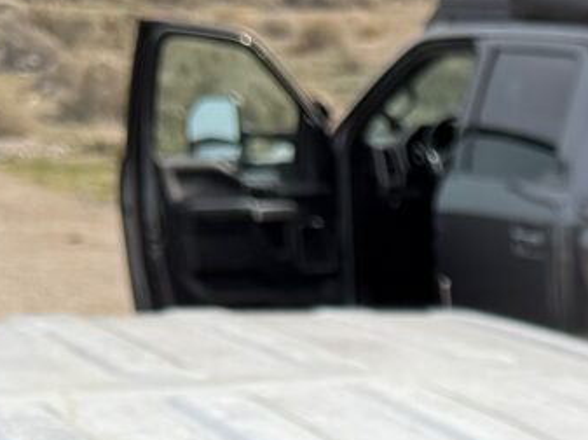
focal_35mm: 146
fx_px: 2477
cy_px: 1179
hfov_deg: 12.4
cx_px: 1038
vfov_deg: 8.8
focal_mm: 6.76
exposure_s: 1/1653
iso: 80
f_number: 1.78
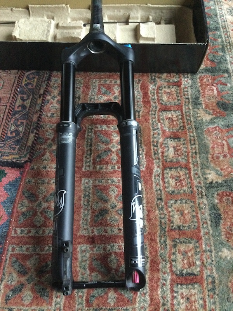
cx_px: 116
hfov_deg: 45.4
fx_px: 278
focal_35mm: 31
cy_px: 156
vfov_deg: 58.4
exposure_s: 1/17
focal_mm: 3.3
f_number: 2.4
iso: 500
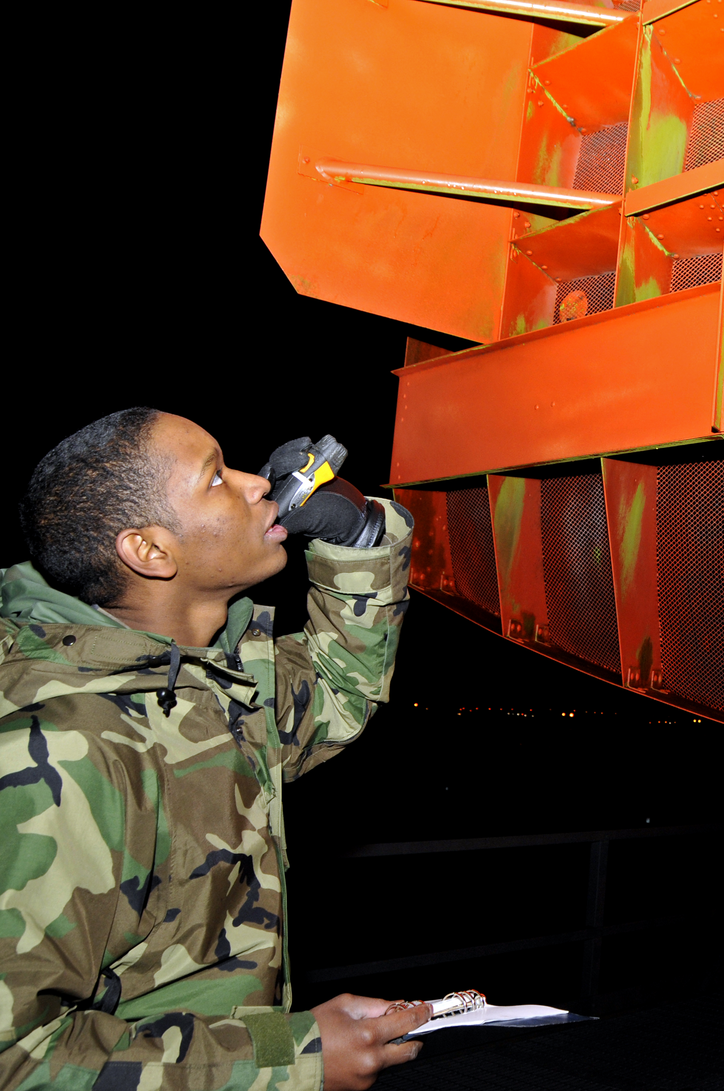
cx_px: 362
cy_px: 546
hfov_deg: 47.8
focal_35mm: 27
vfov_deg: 67.4
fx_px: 817
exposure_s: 1/100
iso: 400
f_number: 5
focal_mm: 18
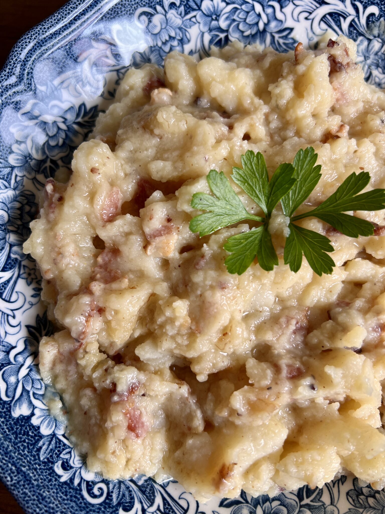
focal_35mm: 26
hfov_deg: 53.1
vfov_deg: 67.3
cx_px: 192
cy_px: 257
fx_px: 386
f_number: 1.5
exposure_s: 1/126
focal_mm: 5.7
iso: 32
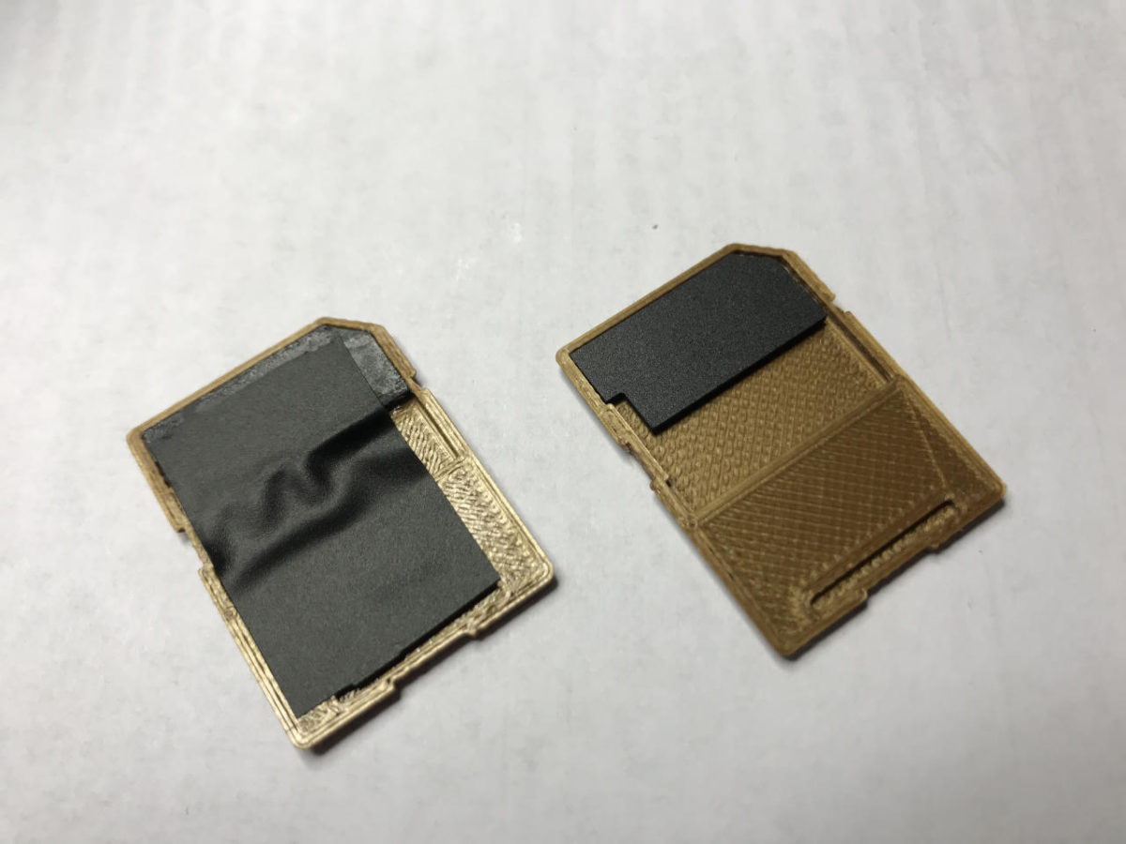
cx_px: 563
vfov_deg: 49.7
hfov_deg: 63.4
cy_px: 422
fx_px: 911
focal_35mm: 28
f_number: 1.8
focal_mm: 4
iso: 40
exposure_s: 1/120
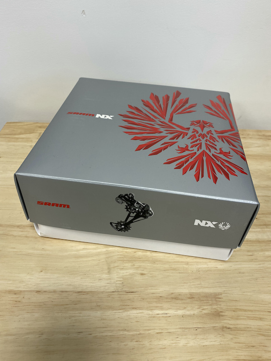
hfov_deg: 53.1
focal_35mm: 26
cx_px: 136
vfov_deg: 67.3
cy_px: 180
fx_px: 271
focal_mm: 4.25
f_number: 1.8
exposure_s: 1/60
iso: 64
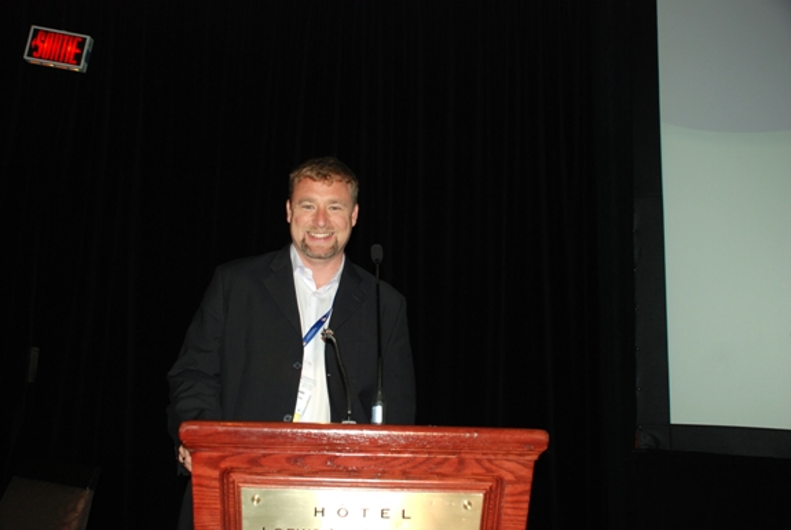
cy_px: 265
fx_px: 726
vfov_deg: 40.1
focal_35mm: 33
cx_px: 396
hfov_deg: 57.2
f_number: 3.8
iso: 200
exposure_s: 1/60
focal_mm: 22
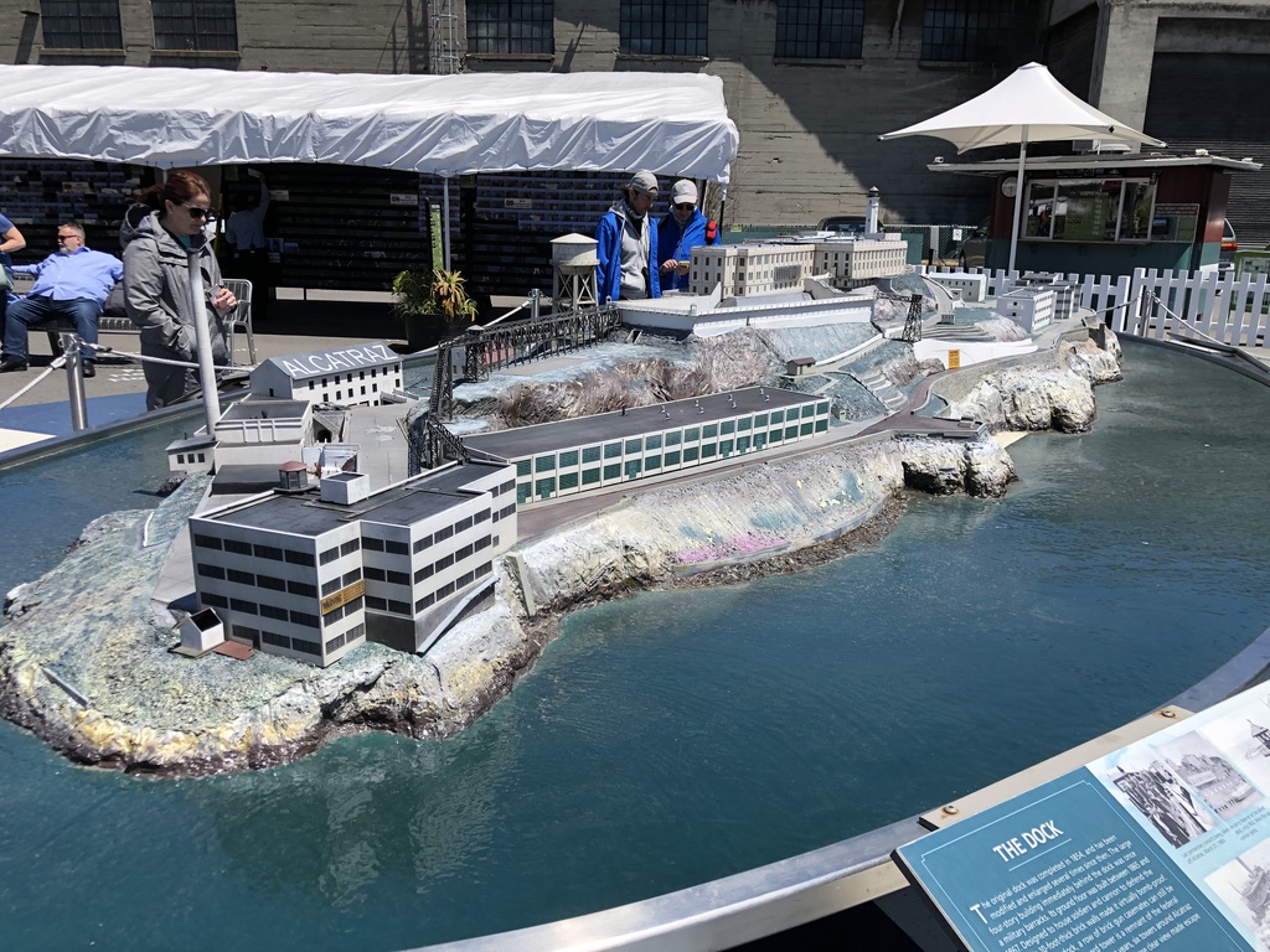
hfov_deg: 63.4
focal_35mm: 28
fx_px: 1027
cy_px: 476
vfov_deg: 49.7
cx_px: 635
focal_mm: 4
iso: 20
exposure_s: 1/2183
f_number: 1.8
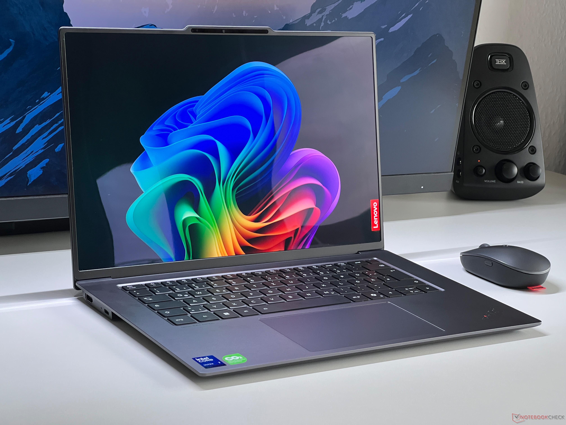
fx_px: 1259
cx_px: 283
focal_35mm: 77
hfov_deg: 25.3
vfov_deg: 19.1
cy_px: 212
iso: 200
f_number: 2.8
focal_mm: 9
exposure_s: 1/80
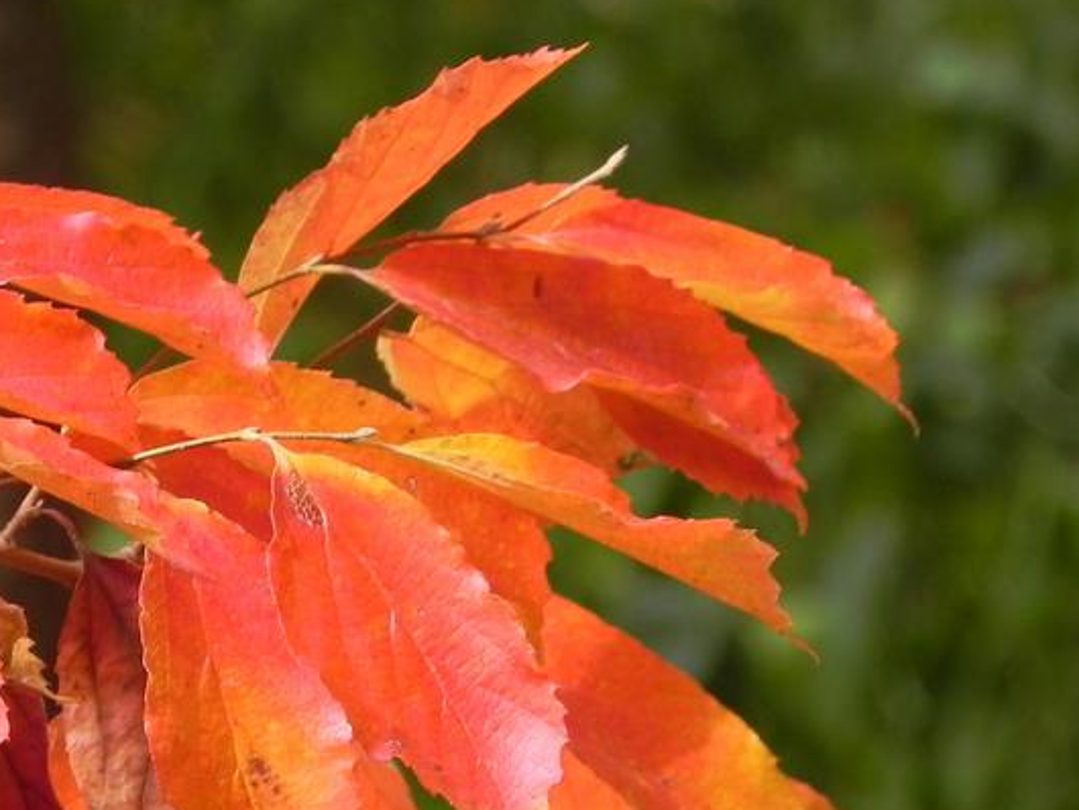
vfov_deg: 2.7
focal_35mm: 549
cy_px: 702
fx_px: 17120
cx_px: 132
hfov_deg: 3.6
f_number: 5
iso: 160
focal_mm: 51.8
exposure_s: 1/211
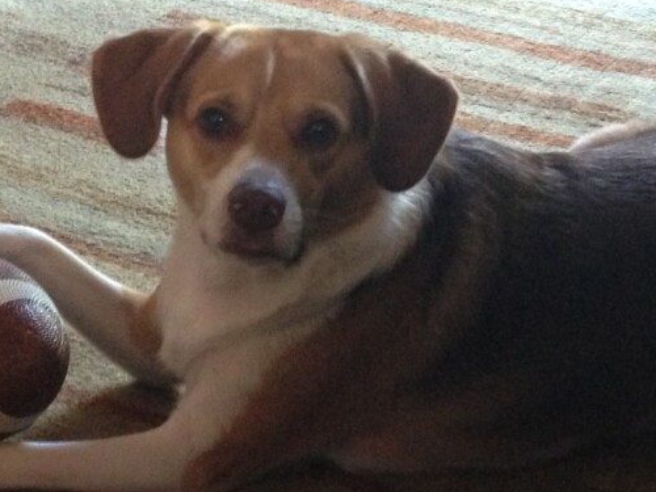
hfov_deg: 20.4
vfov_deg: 15.5
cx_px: 121
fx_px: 1800
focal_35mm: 95
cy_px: 335
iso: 320
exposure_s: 1/20
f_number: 2.4
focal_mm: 4.13
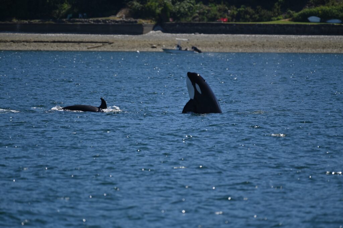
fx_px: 4760
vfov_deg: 2.7
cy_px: 114
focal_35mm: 500
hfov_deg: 4.1
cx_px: 172
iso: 250
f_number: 5.6
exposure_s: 1/2500
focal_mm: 500
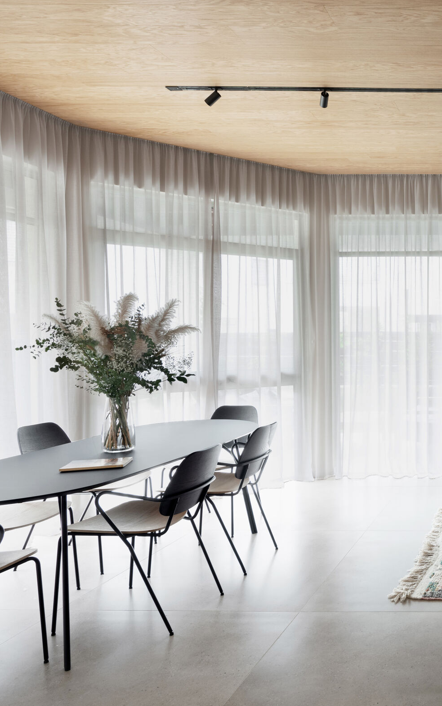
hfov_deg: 37.2
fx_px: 539
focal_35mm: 28
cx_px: 489
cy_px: 357
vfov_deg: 66.5
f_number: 11
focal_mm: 18
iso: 200
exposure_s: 1.3
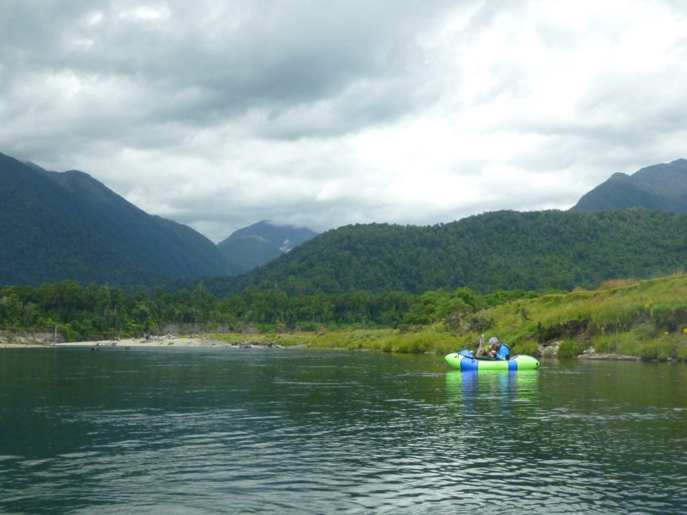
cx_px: 344
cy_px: 258
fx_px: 814
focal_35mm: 41
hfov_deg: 45.8
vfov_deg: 35.1
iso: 400
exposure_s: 1/160
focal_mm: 7.4
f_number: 13
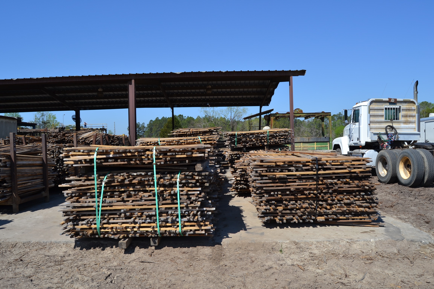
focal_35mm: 27
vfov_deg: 47.9
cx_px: 217
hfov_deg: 67.4
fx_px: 325
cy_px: 144
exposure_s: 1/250
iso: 100
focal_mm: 18
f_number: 8
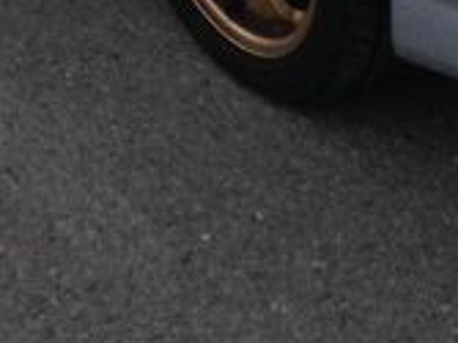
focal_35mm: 158
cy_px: -414
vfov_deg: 8.7
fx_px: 2089
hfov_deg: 12.4
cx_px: 439
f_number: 2.4
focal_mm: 4.12
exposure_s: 1/20
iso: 200
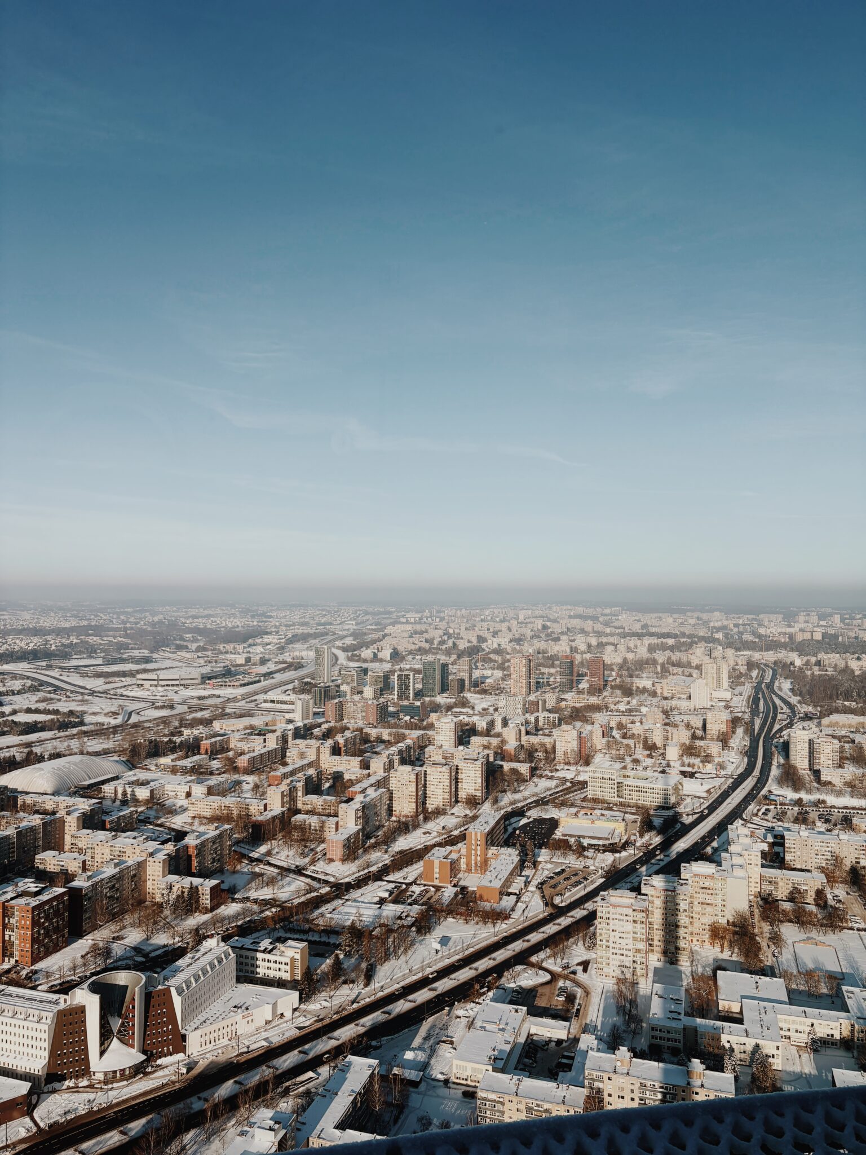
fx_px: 867
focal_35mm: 26
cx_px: 433
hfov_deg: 53.1
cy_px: 578
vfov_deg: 67.3
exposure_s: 1/3831
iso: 50
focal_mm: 5.96
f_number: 1.6
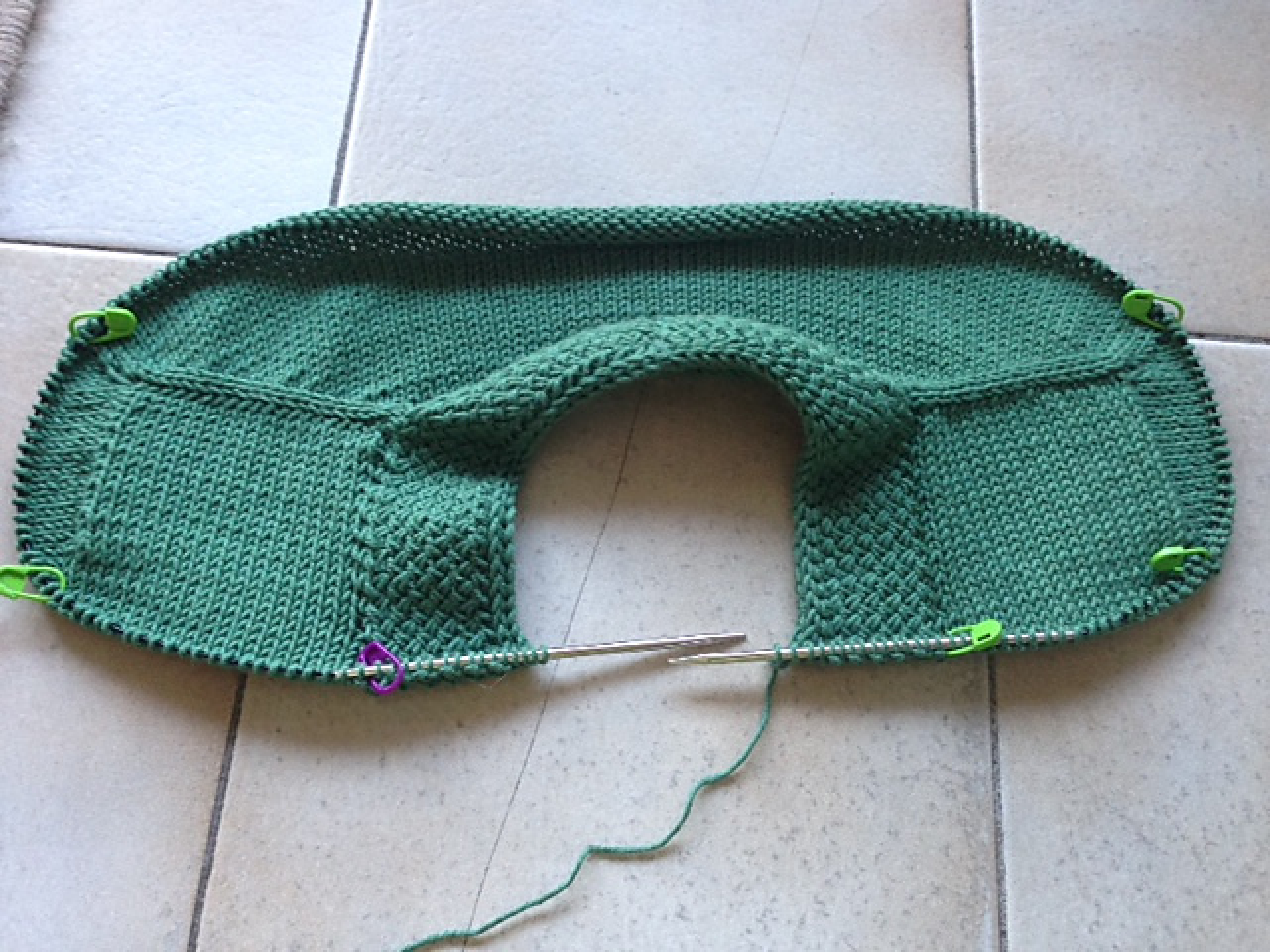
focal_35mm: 33
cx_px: 635
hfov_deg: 55.4
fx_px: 1211
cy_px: 476
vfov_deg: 42.9
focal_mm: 4.12
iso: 100
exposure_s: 1/20
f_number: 2.4
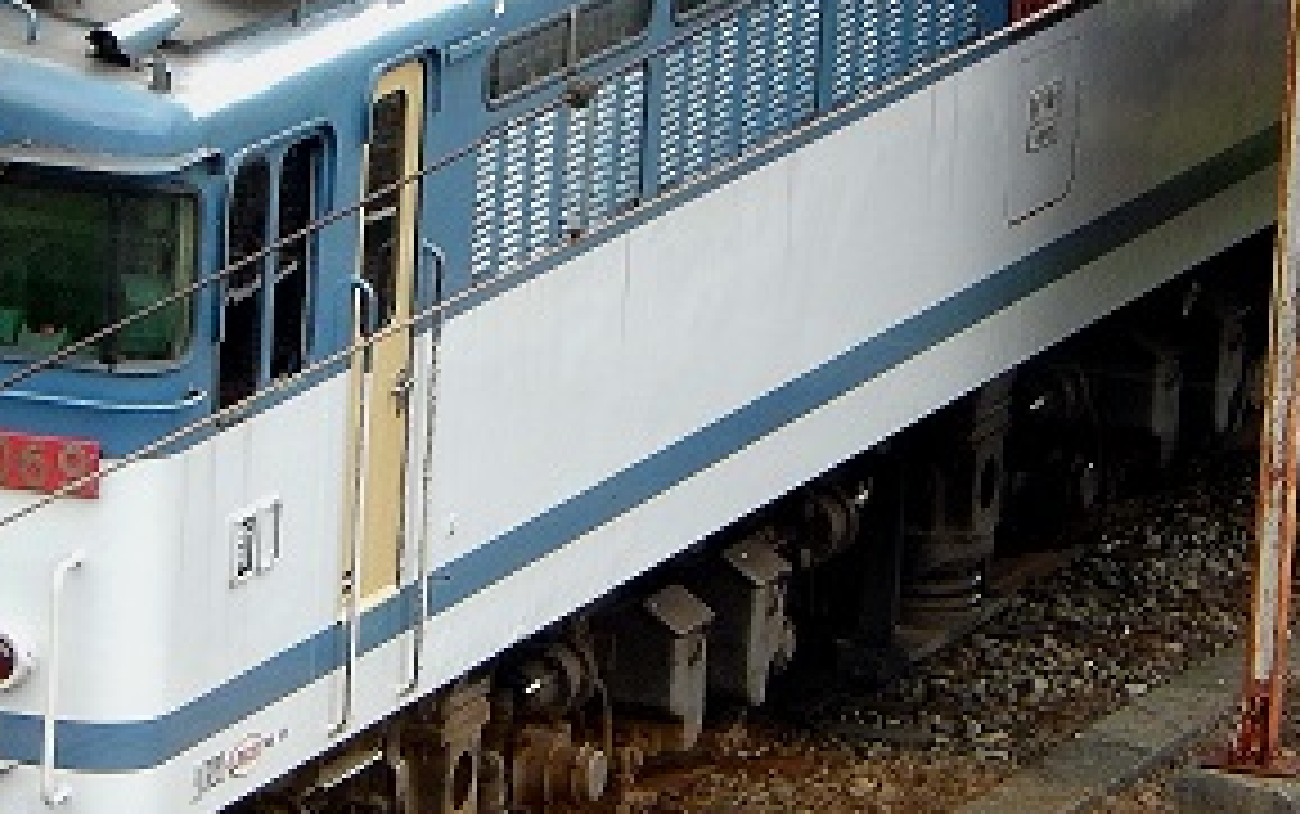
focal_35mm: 434
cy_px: 313
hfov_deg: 4.8
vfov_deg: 3.0
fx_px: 15385
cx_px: 432
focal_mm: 30.3
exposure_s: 1/60
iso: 125
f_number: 5.7
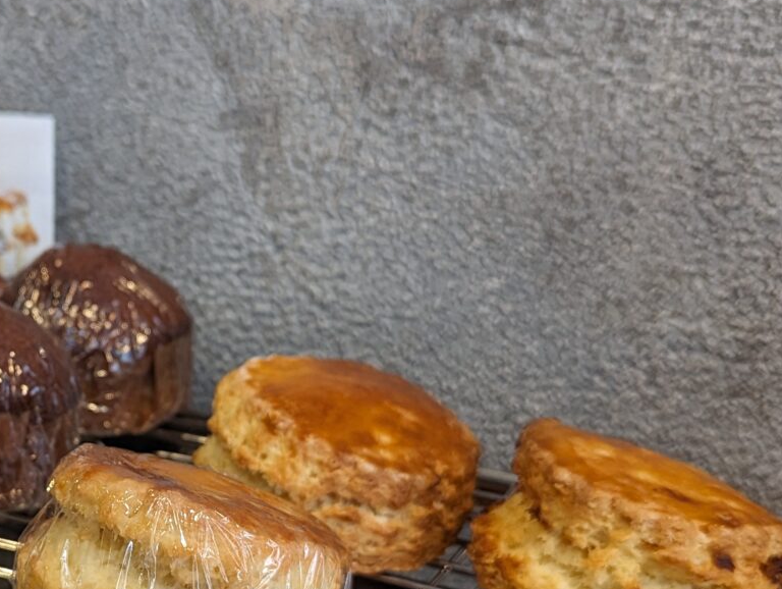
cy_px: 444
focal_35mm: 64
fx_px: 1448
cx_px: 82
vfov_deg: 22.8
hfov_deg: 29.1
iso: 241
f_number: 1.85
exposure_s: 1/81
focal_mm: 6.81
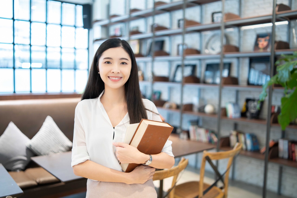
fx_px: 289
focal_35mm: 35
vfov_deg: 37.9
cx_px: 148
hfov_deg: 54.4
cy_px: 99
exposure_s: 1/60
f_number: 1.4
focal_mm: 35
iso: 400
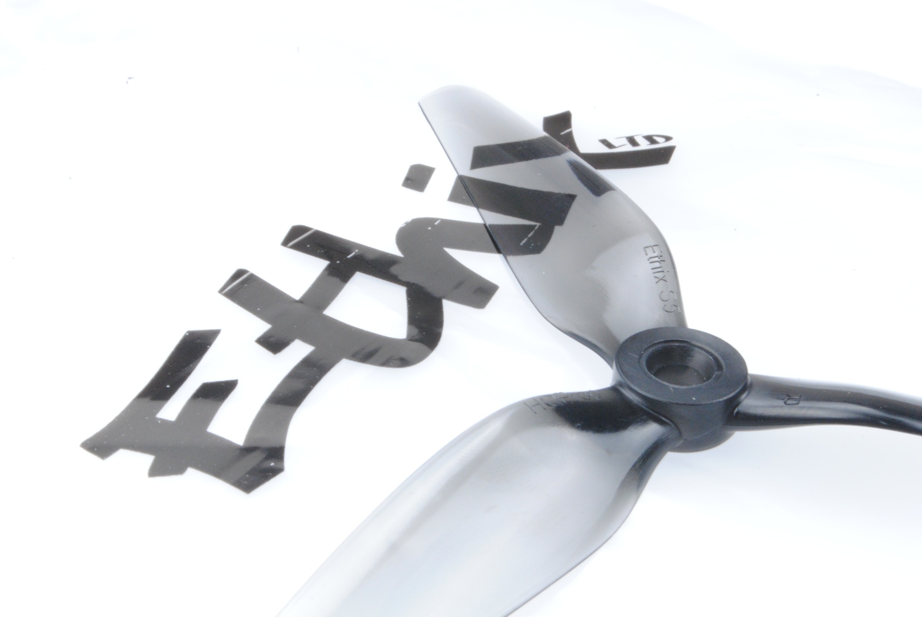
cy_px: 308
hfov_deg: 28.0
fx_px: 1846
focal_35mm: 72
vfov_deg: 19.0
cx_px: 461
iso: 800
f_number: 36
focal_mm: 48
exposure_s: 1/15
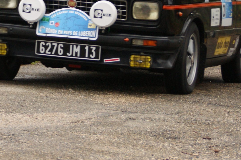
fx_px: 1652
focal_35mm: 247
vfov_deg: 5.5
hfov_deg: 8.3
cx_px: 101
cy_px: 6
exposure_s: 1/400
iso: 400
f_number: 5.6
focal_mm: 70
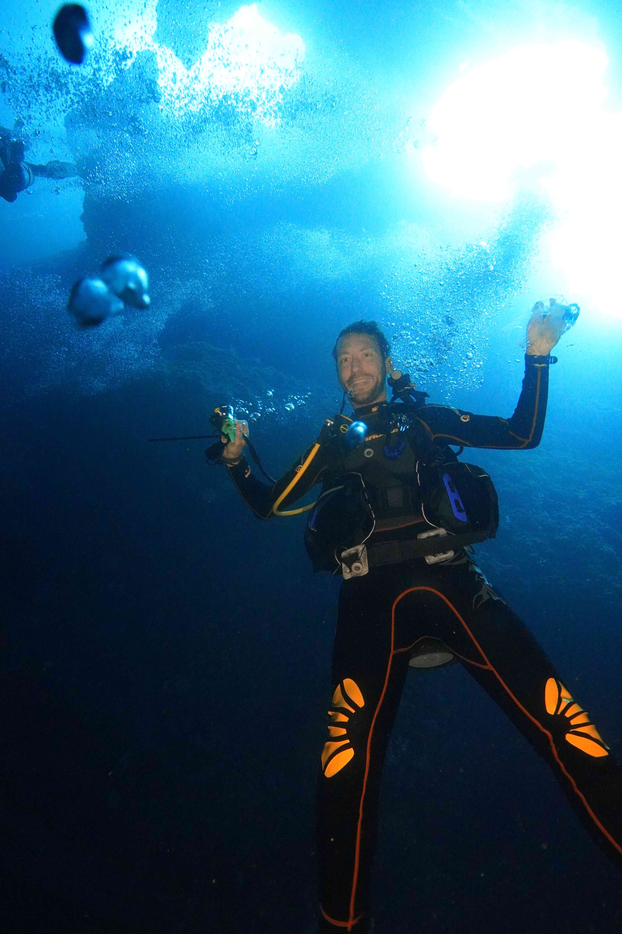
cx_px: 311
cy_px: 467
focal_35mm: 18
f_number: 8
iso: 5000
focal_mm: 12
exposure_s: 1/125
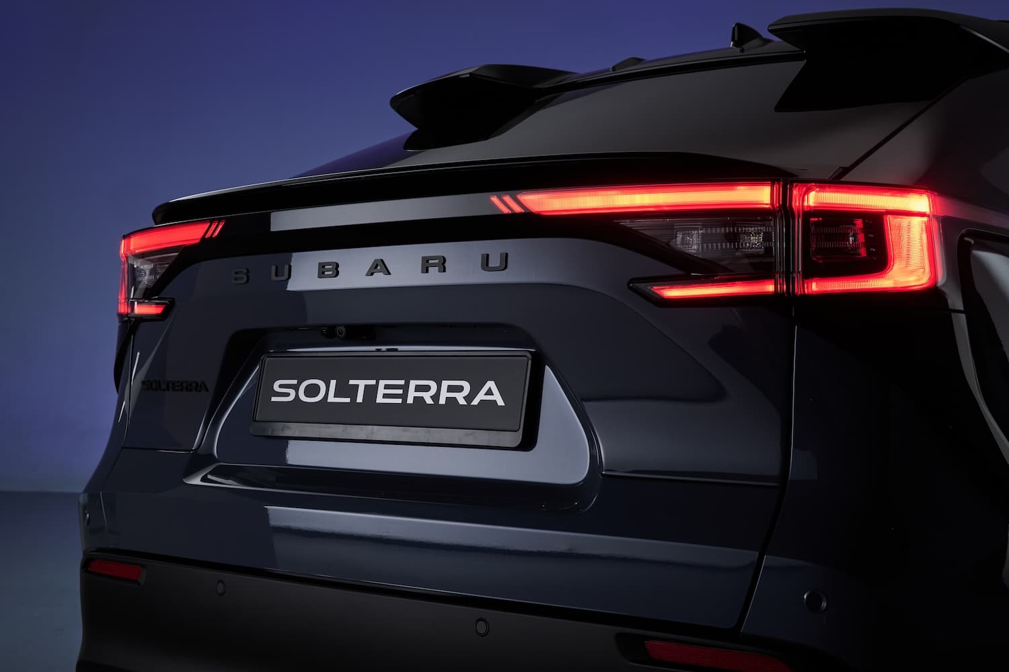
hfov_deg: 39.6
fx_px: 1401
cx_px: 504
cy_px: 336
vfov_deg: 27.0
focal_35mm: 50
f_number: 9
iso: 320
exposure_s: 1/8
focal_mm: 50
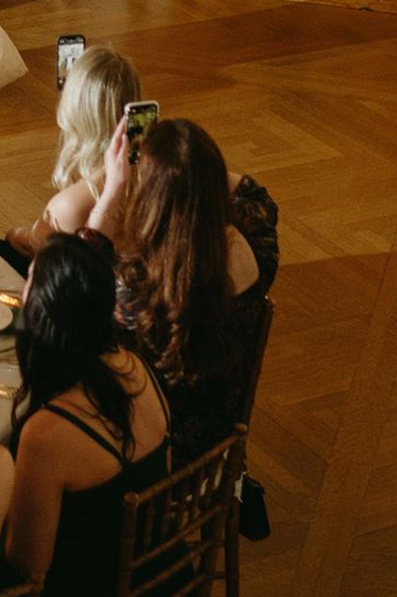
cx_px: -195
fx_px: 2201
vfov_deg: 14.4
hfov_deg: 10.0
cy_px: -310
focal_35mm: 133
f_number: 2.5
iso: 1600
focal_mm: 35
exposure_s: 1/200
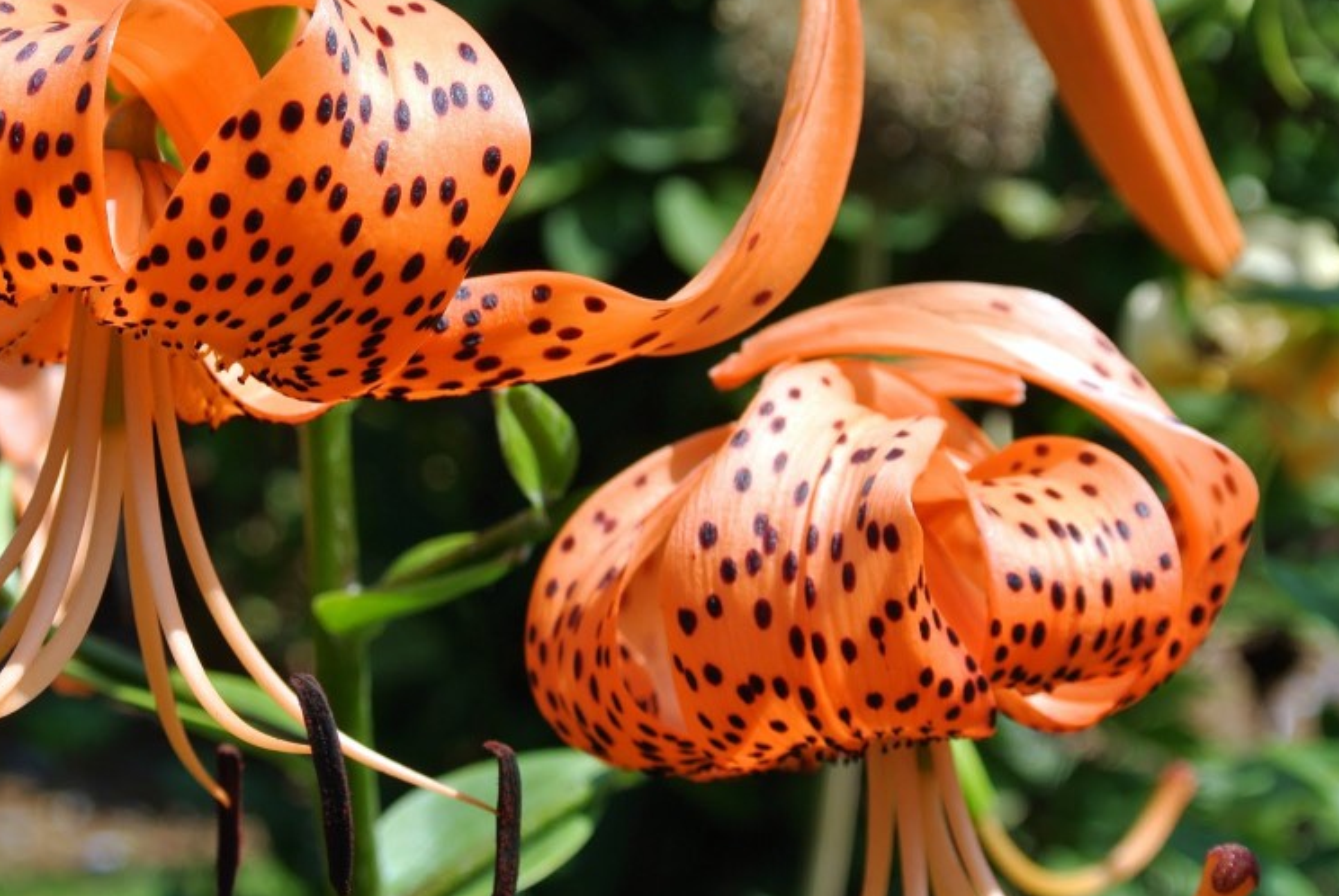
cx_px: 484
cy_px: 428
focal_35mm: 84
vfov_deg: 16.3
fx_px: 3128
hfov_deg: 24.1
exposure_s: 1/500
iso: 100
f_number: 5
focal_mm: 22.7
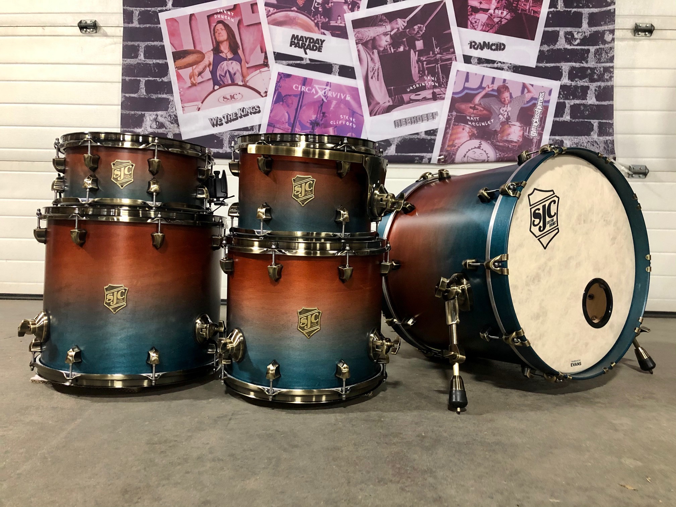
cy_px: 254
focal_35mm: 28
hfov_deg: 63.4
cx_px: 338
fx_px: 547
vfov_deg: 49.7
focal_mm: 4
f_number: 1.8
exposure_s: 1/12
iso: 100
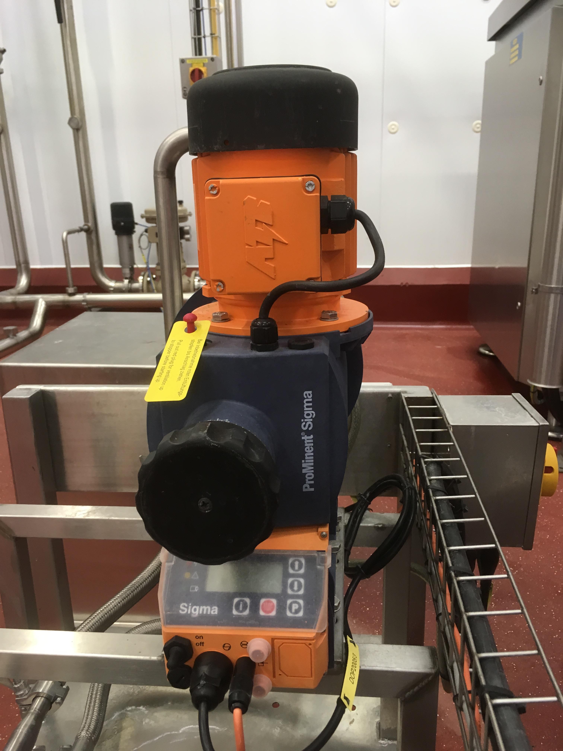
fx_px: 629
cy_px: 376
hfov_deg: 48.2
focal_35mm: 29
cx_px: 282
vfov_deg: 61.7
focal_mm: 4.15
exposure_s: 1/33
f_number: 2.2
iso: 100
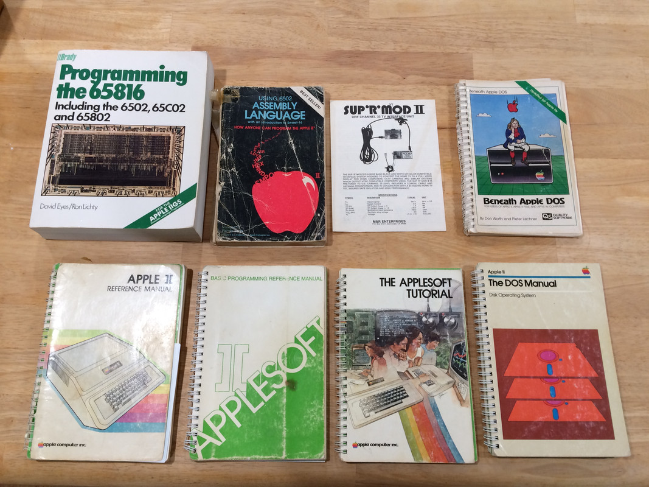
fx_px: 544
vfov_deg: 48.2
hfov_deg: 61.7
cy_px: 244
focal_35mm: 29
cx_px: 324
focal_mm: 4.15
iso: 50
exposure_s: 1/30
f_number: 2.2
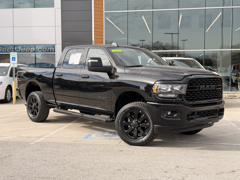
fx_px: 333
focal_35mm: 48
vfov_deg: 30.3
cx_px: 120
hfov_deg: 39.7
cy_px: 90
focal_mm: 6.76
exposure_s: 1/2494
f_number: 1.78
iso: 64
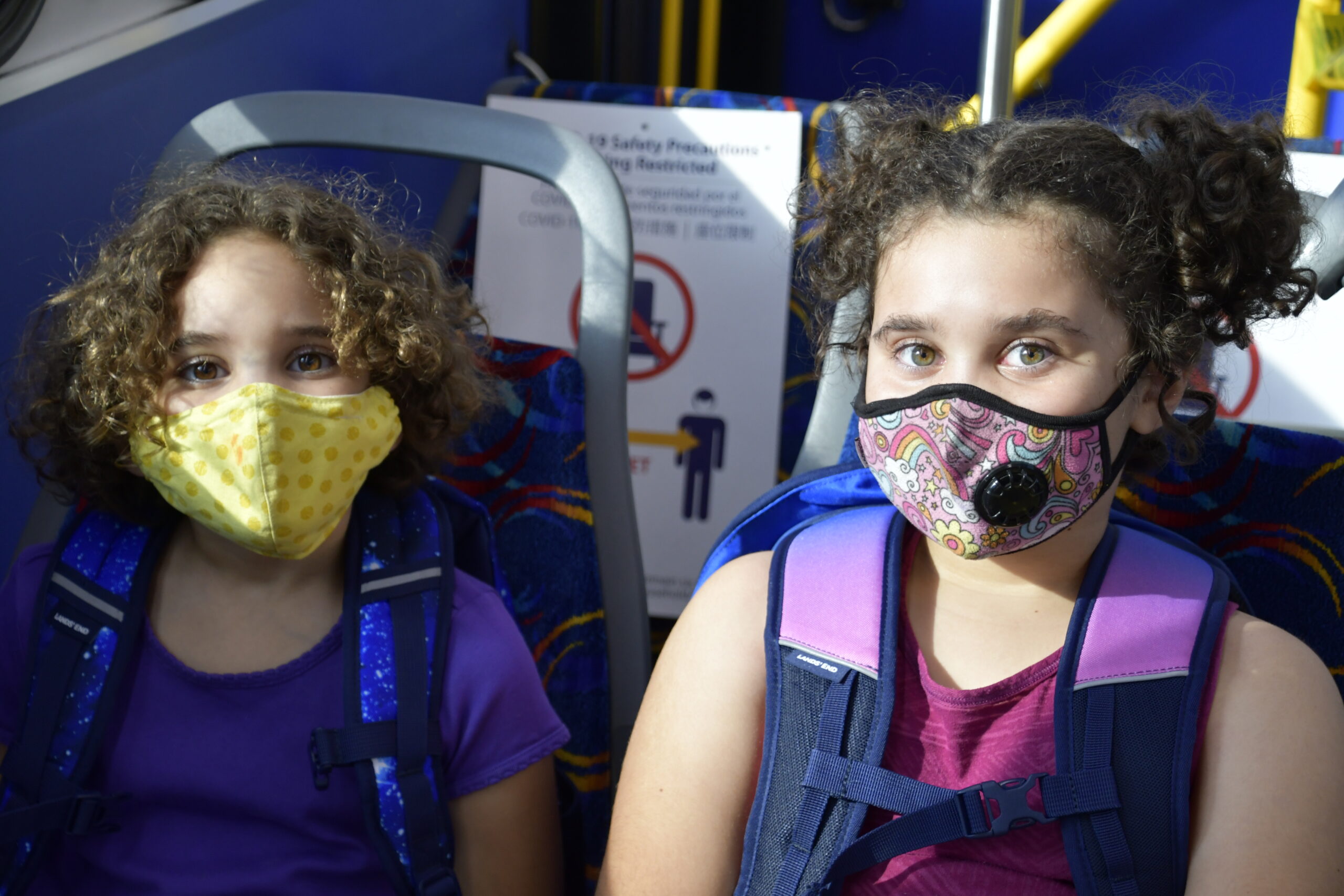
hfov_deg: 26.0
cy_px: 448
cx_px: 672
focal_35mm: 78
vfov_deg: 17.5
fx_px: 2912
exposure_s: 1/125
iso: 800
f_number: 4.8
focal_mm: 52
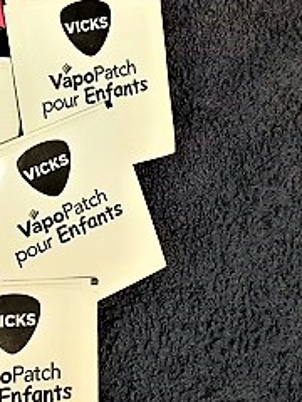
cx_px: 18
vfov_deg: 37.6
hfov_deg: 27.8
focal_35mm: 50
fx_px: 582
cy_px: 120
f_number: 2.2
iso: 500
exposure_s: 1/20
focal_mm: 3.81
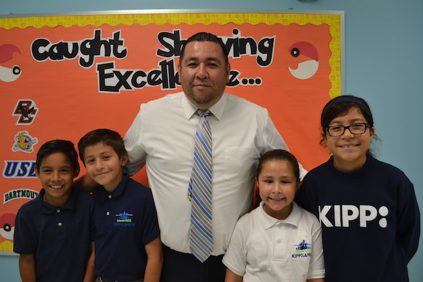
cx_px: 212
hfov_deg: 61.9
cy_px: 141
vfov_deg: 43.6
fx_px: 352
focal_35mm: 30
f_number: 4
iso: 400
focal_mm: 20
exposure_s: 1/60
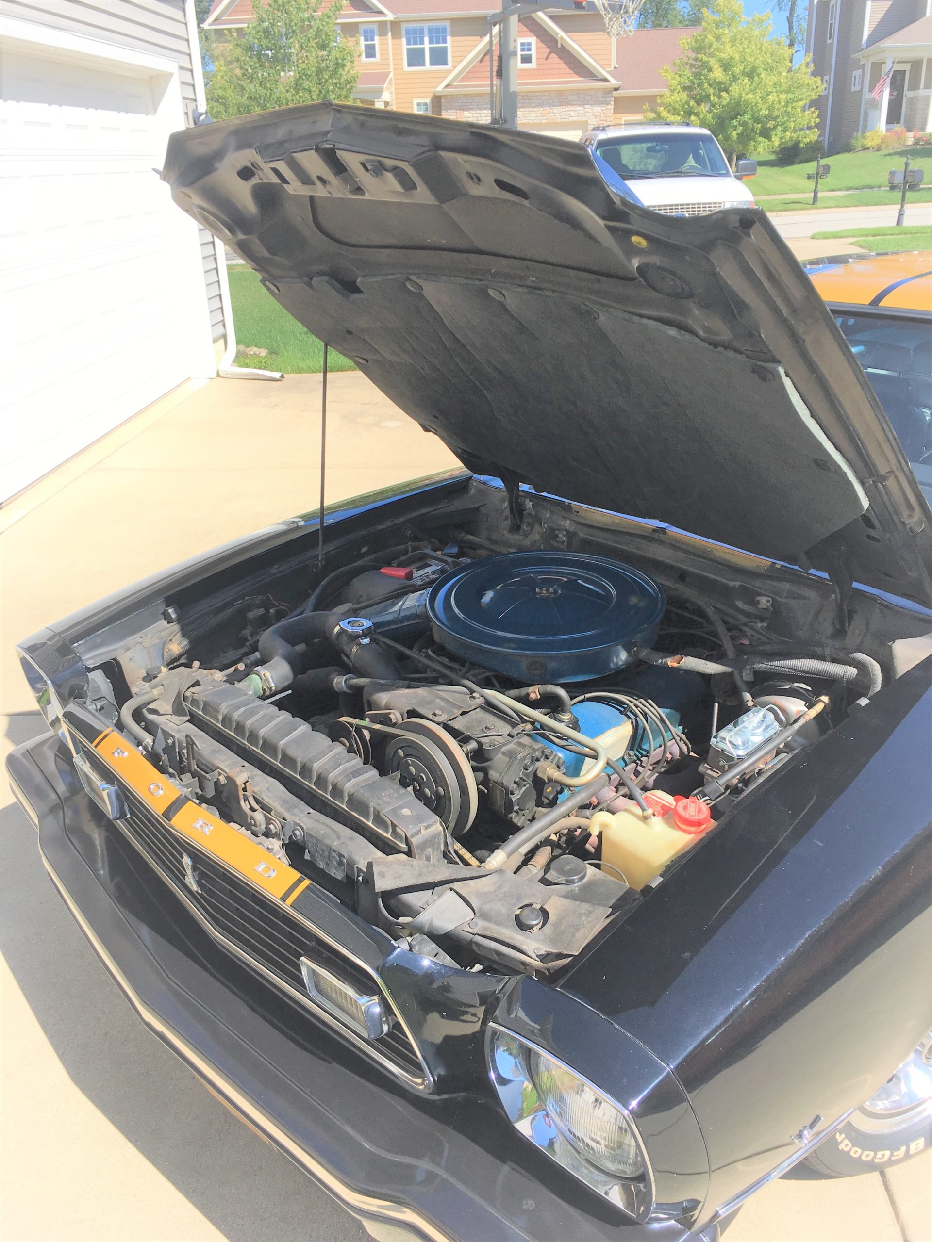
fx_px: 1041
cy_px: 621
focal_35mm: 29
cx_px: 466
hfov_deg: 48.2
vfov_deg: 61.7
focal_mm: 4.15
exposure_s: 1/1012
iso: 25
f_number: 2.2
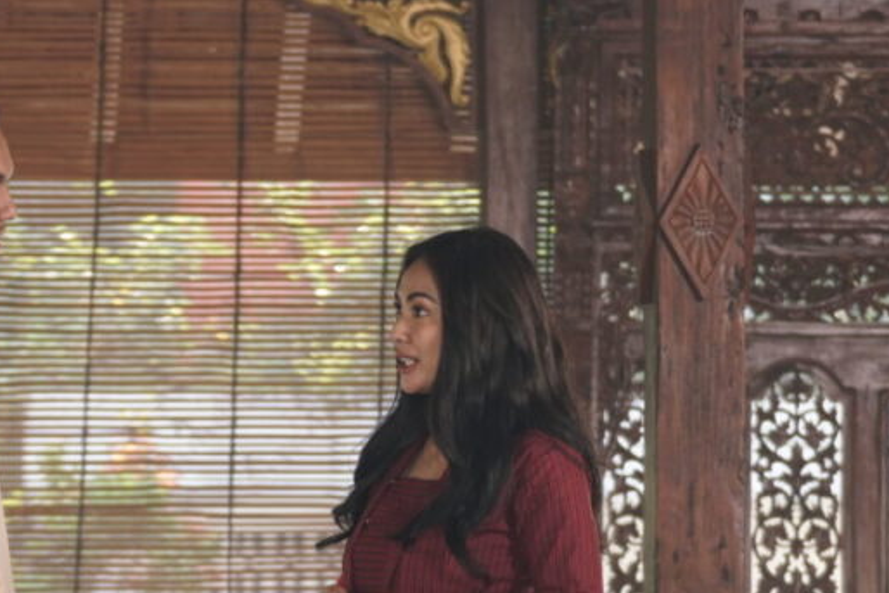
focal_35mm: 251
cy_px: 622
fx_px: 6200
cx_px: 9
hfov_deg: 8.2
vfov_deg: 5.5
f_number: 2.8
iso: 400
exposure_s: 1/160
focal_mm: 84
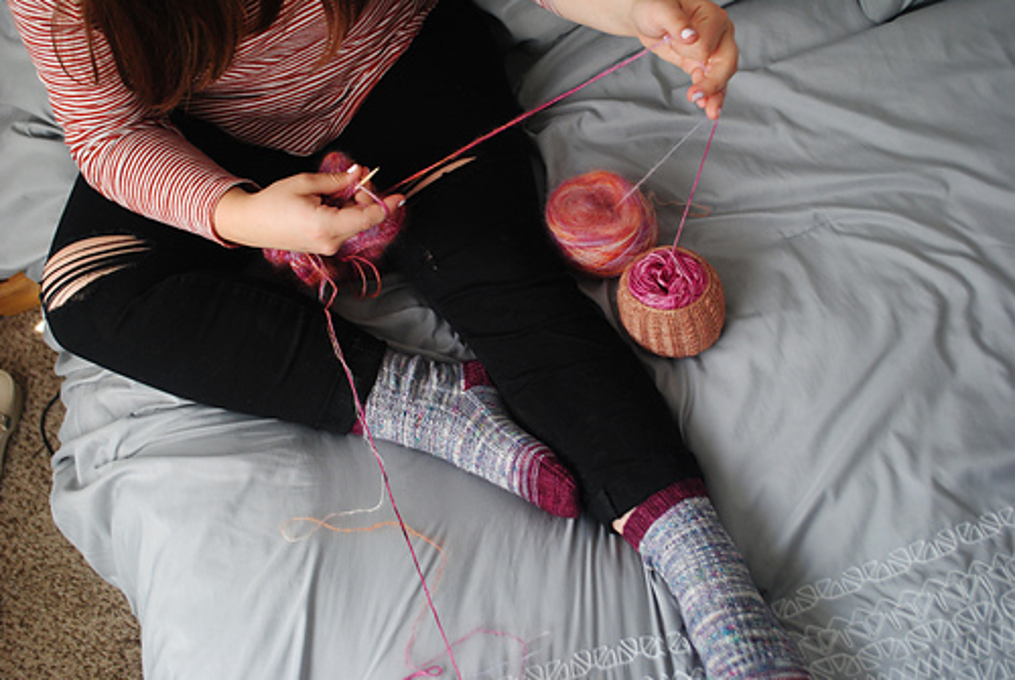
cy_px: 340
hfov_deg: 43.5
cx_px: 508
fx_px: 1271
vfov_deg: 30.0
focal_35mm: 45
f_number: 4.5
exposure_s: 1/25
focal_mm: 30
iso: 400
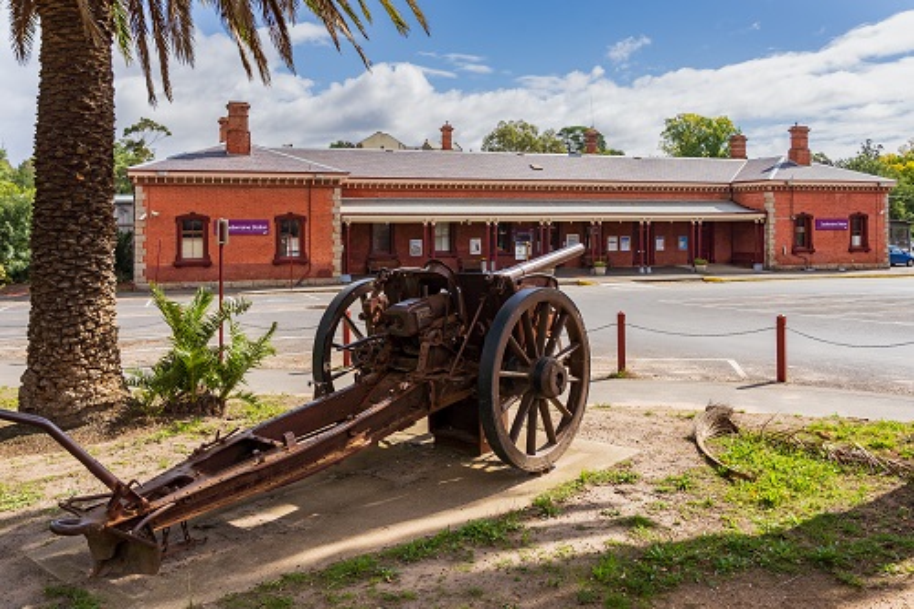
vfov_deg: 44.9
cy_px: 304
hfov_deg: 63.7
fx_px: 736
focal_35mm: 29
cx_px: 457
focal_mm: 29
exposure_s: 1/250
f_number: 8
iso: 100
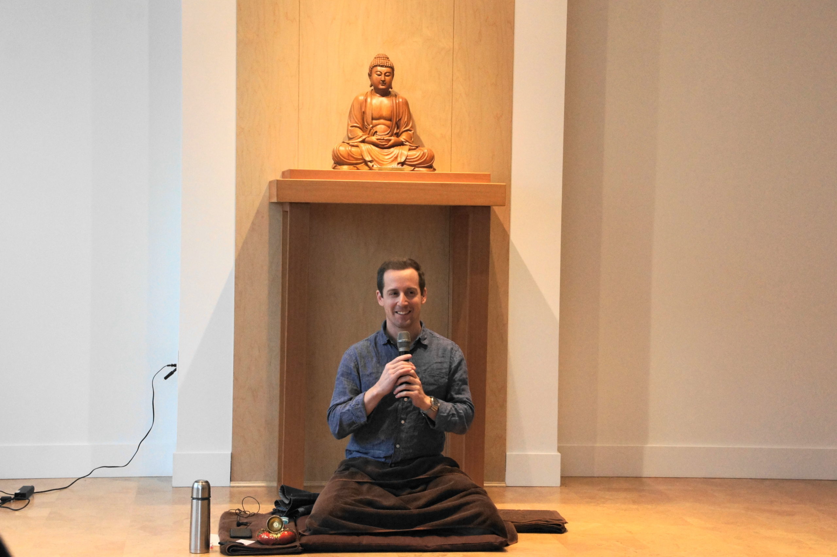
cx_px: 418
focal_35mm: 75
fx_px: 1743
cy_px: 278
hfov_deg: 27.0
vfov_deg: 18.2
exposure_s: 1/25
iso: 1600
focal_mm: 50
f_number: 6.3
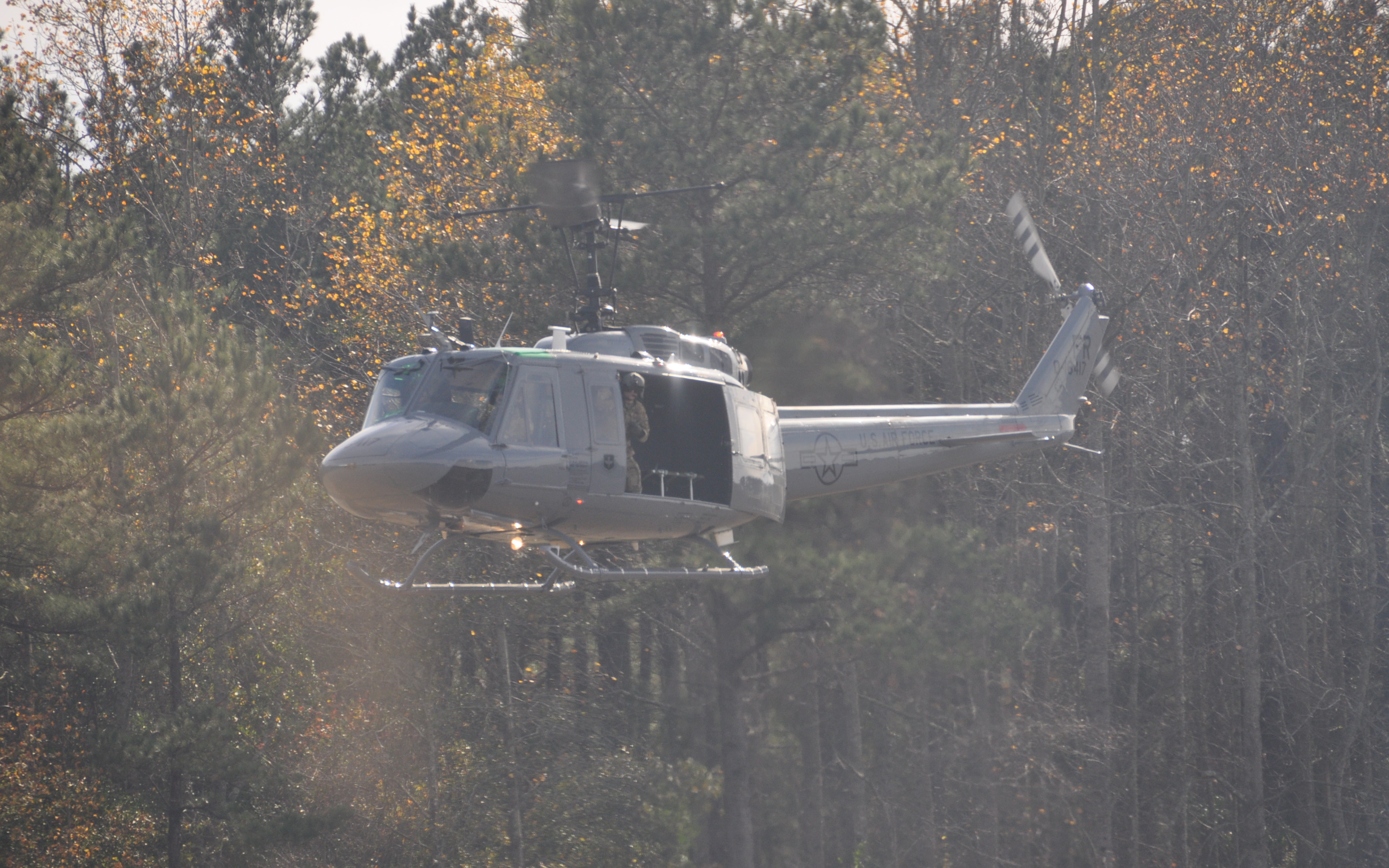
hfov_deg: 6.9
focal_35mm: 306
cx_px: 695
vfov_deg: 4.3
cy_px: 408
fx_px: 11583
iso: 400
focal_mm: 200
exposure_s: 1/1250
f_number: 5.6
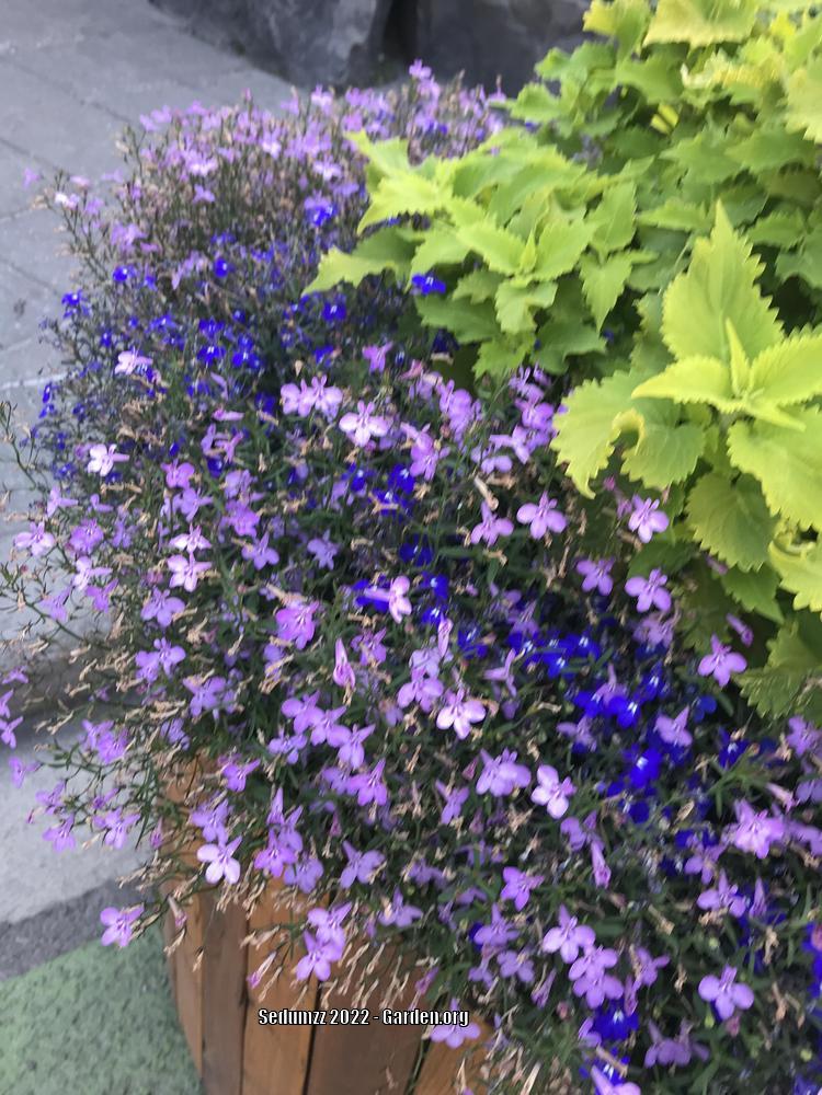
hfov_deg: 49.7
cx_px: 411
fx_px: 887
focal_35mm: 28
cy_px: 548
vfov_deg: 63.4
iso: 25
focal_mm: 3.99
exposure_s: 1/120
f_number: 1.8
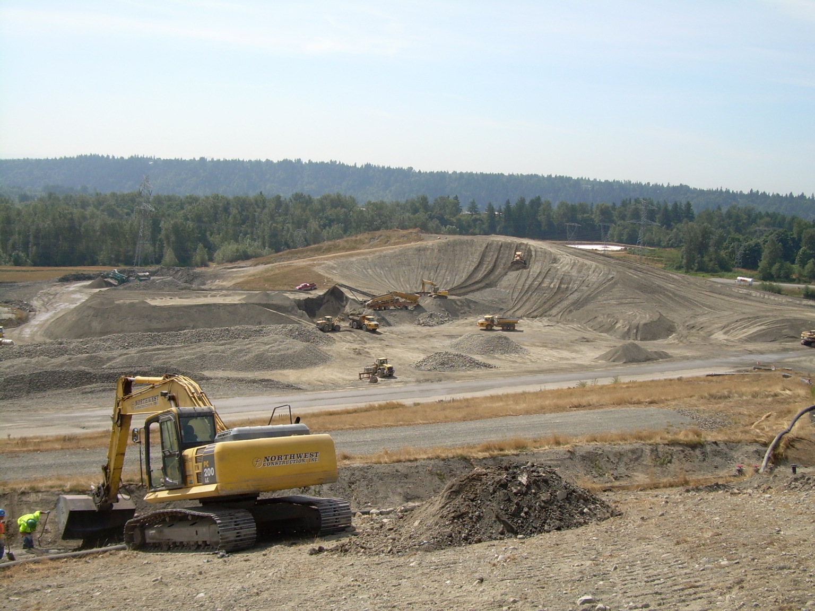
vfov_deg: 37.7
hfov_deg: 49.0
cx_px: 408
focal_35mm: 38
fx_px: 895
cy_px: 306
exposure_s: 1/386
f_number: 4.6
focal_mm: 6.3
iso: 50
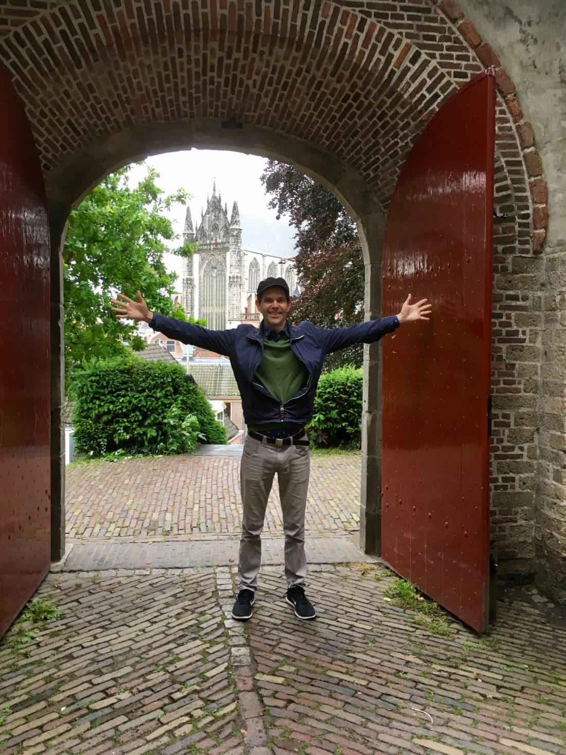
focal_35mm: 29
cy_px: 378
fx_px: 632
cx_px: 283
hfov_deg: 48.2
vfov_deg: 61.7
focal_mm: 4.15
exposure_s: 1/33
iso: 50
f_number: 2.2
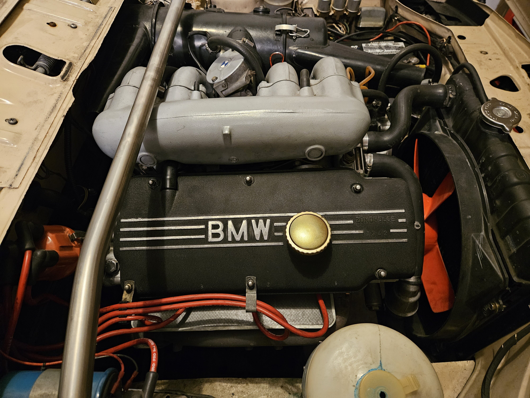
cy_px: 199
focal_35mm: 23
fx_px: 352
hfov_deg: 73.9
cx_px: 265
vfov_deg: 58.9
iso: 640
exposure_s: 1/24
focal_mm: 5.4
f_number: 1.8
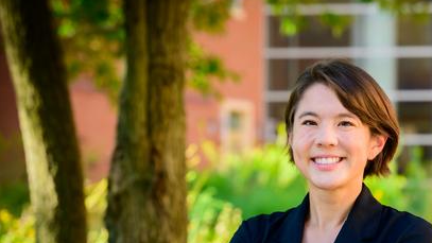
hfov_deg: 12.3
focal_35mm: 175
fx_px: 2005
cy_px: 205
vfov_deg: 6.9
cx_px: 336
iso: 400
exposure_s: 1/400
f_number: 4.5
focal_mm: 97
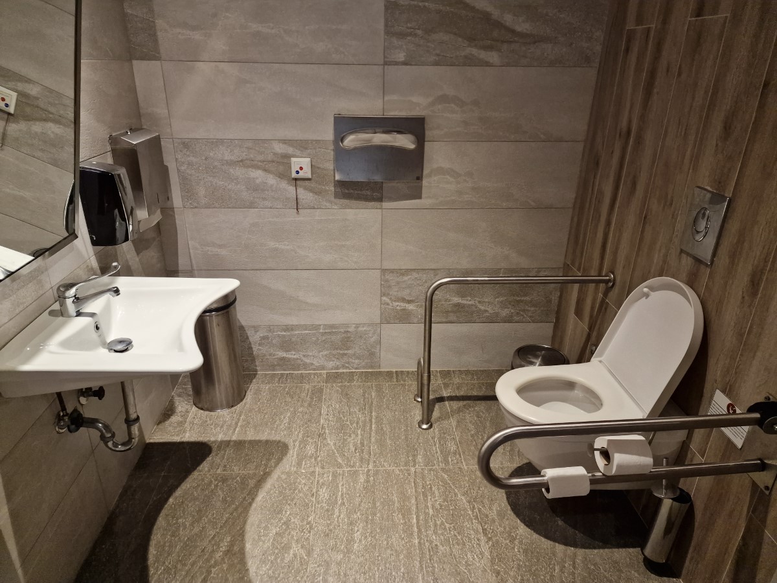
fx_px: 516
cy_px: 292
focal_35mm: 23
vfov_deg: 58.9
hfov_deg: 73.9
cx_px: 388
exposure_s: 1/100
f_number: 1.8
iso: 500
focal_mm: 6.4
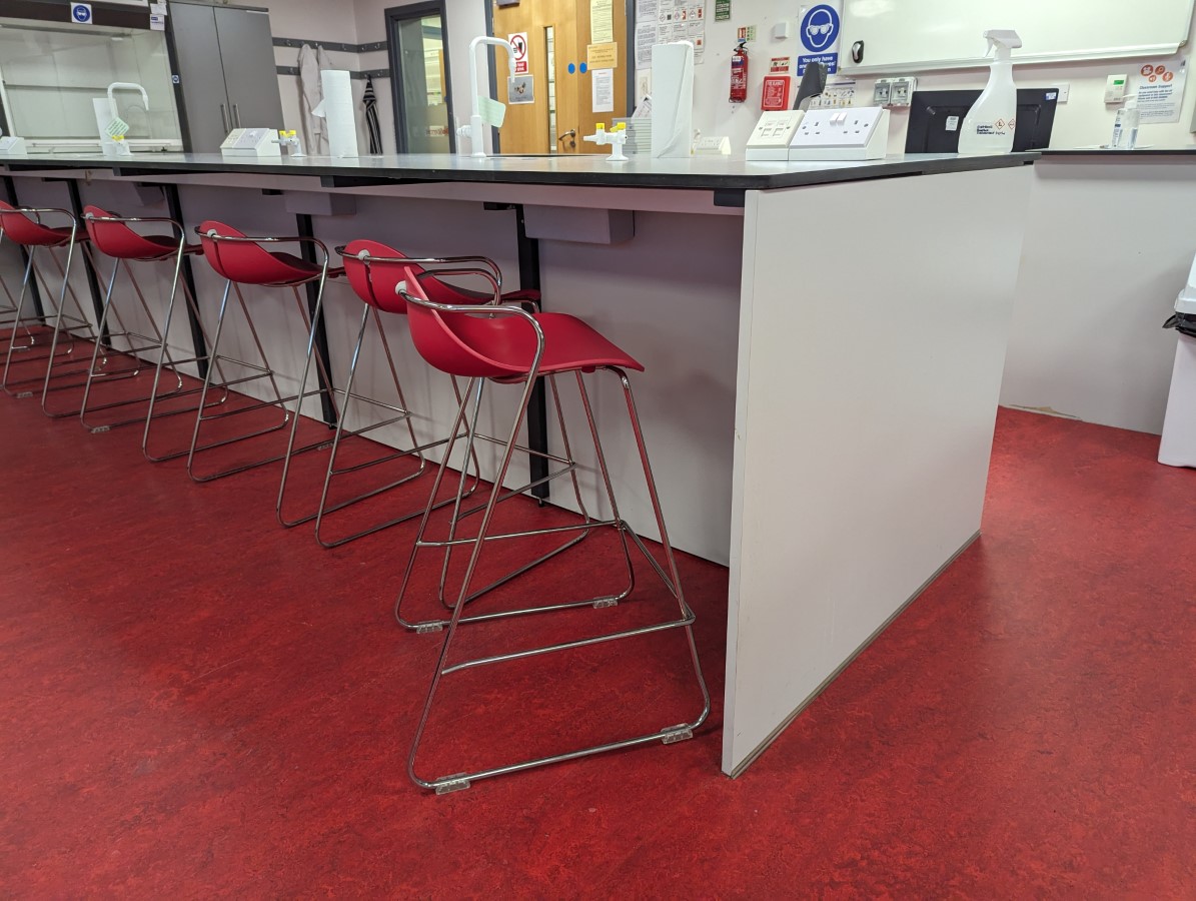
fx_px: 830
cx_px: 598
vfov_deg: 56.9
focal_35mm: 24
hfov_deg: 71.5
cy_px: 450
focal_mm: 6.81
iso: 333
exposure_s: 1/100
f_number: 1.85
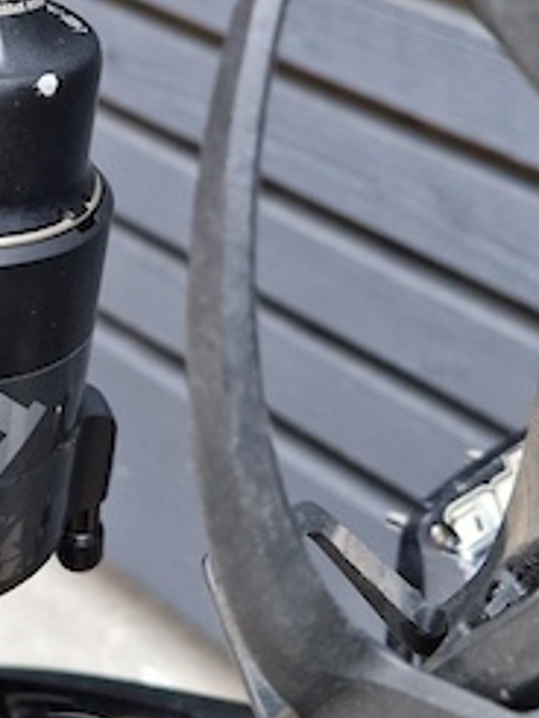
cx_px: 21
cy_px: 249
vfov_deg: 25.9
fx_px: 1556
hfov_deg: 19.2
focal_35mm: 75
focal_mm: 5.4
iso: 400
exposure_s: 1/100
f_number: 1.8
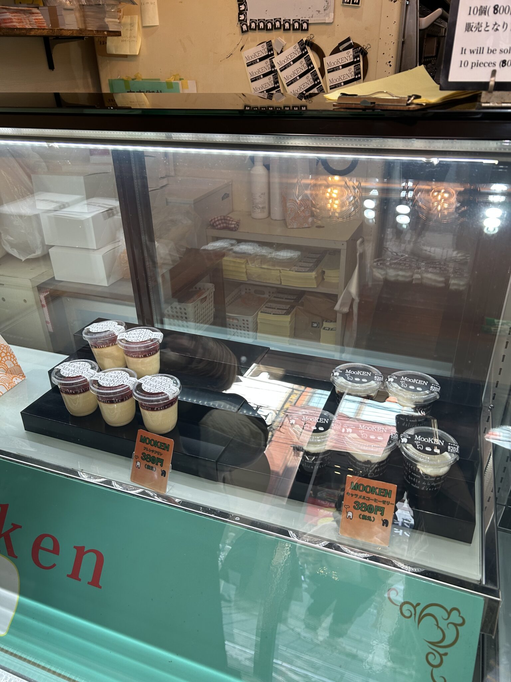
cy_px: 341
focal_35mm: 26
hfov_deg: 53.1
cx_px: 256
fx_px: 512
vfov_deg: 67.3
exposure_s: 1/120
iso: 80
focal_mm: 5.7
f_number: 1.5
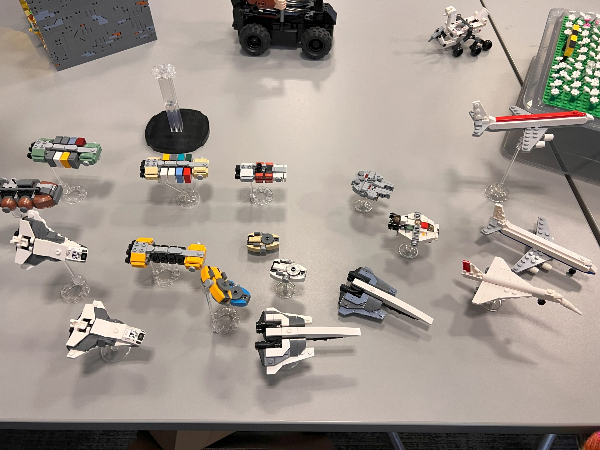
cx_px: 289
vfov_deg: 51.4
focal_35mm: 27
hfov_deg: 65.3
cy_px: 229
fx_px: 468
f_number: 1.5
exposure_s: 1/60
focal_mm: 5.7
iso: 125
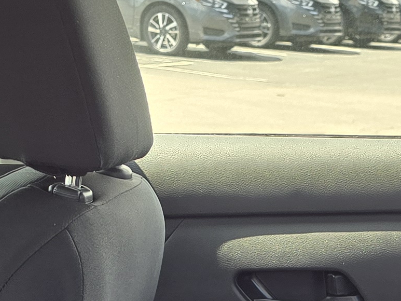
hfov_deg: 16.0
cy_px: 693
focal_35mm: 119
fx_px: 1379
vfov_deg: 10.8
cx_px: 450
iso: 40
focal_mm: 6.3
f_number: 1.7
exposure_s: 1/180
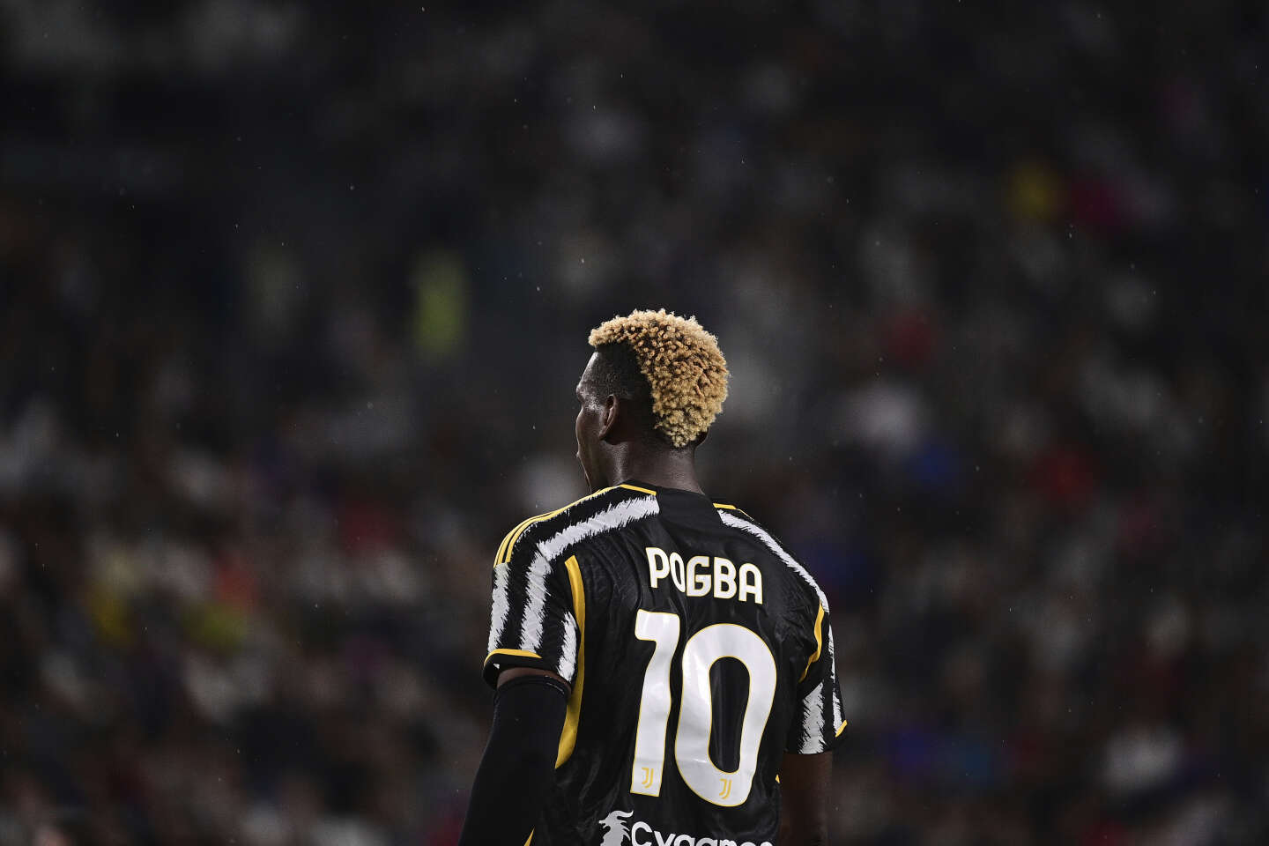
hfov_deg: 5.2
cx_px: 634
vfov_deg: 3.4
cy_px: 423
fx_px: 14099
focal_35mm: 400
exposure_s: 1/1000
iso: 2500
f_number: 4
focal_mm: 400
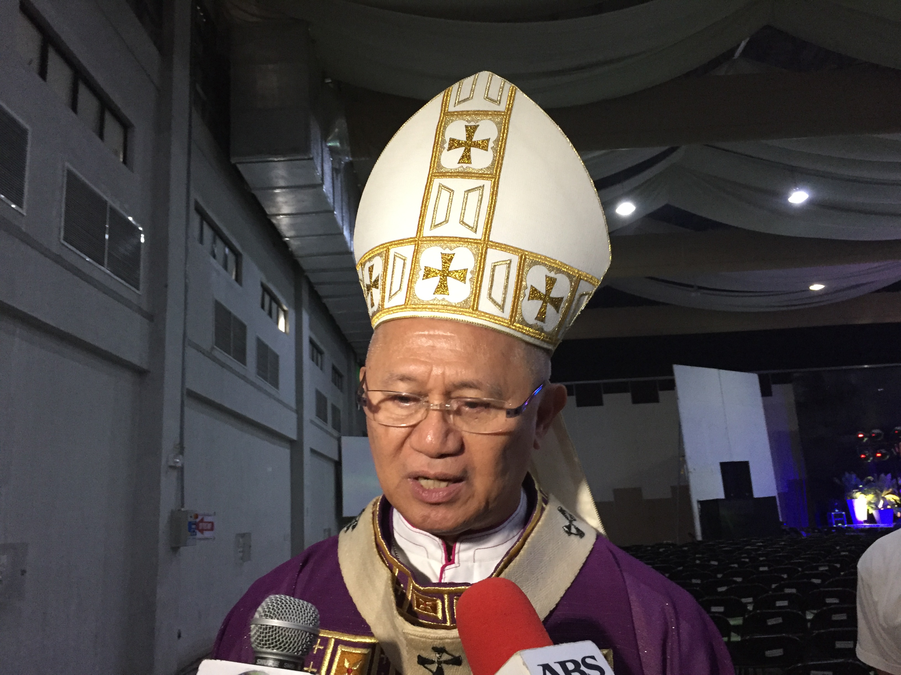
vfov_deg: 48.2
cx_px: 450
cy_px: 338
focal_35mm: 29
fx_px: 755
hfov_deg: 61.7
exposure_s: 1/20
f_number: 2.2
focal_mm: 4.15
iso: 250
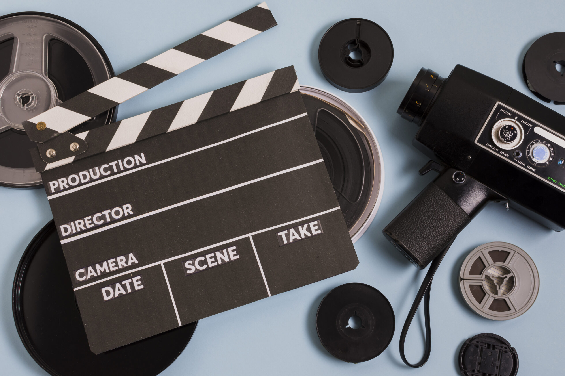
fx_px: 824
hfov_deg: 37.8
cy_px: 188
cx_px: 282
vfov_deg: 25.8
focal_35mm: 52
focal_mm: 35
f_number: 8
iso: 125
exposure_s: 1/125
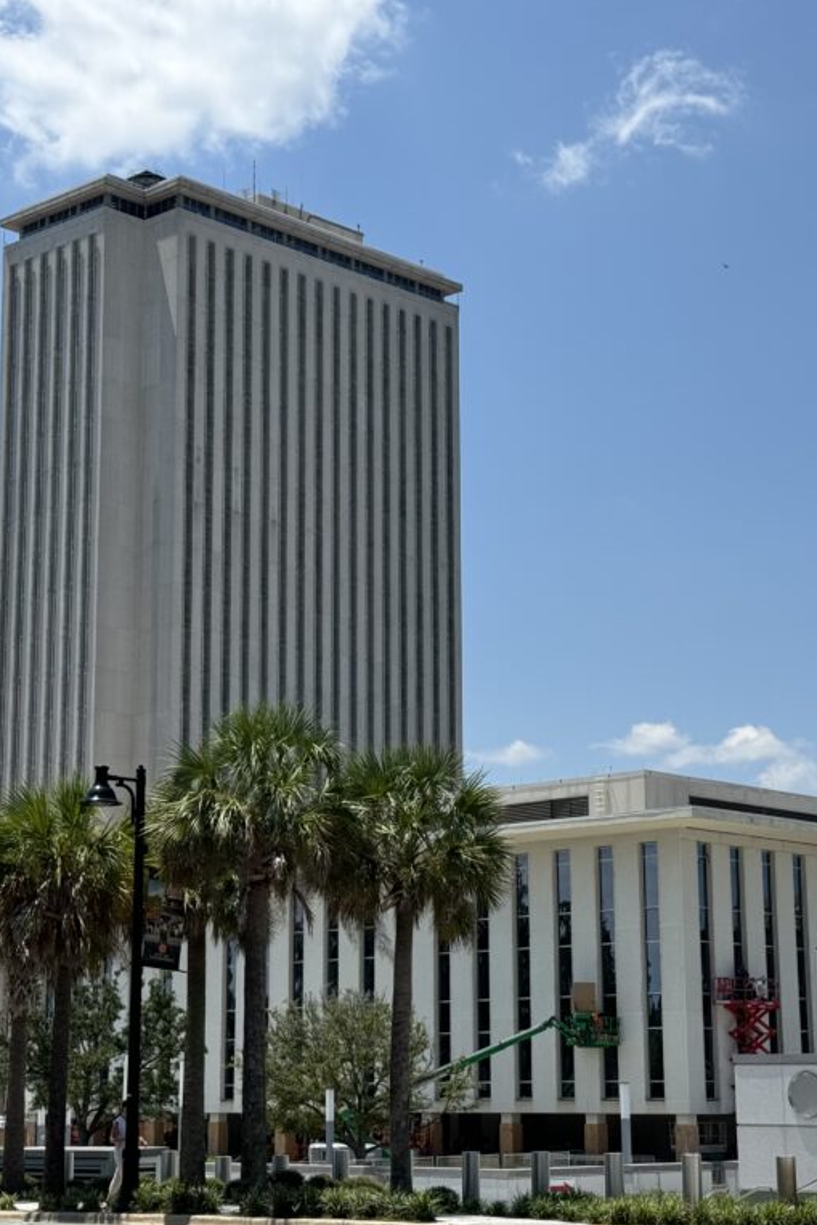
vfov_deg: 30.1
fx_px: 2280
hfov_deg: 20.3
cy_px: 610
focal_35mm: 67
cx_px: 433
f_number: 1.78
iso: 64
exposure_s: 1/5848
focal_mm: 6.76
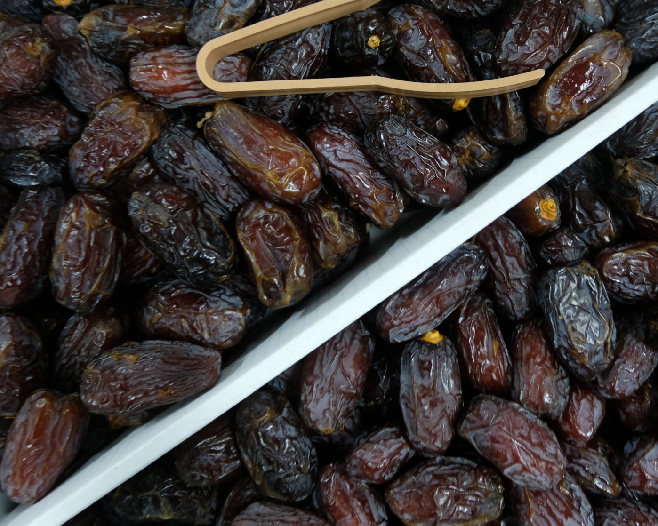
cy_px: 256
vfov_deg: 44.5
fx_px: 643
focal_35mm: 33
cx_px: 398
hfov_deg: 53.8
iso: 200
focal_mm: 16
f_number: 3.5
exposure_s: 1/4.3
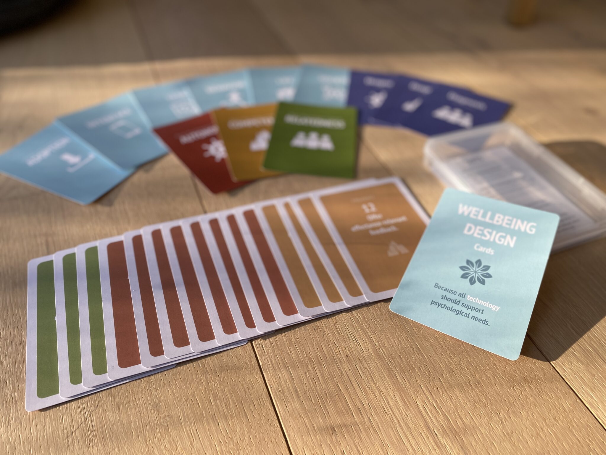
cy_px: 228
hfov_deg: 67.3
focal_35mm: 26
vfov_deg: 53.1
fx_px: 455
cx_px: 303
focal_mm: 4.25
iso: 32
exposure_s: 1/341
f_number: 1.8
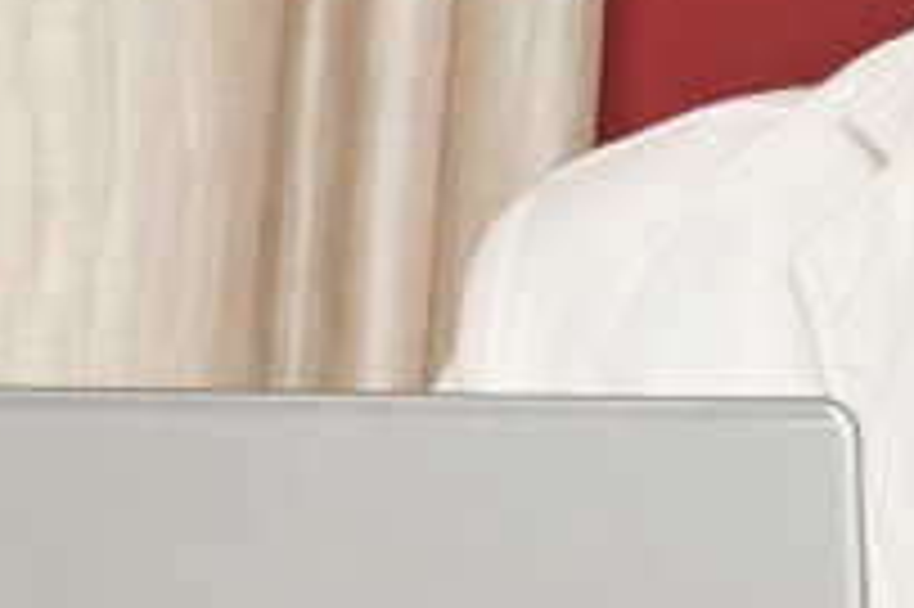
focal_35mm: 464
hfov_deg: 4.4
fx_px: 11771
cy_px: 173
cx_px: 932
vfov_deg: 3.0
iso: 3200
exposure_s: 1/160
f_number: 9
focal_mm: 92
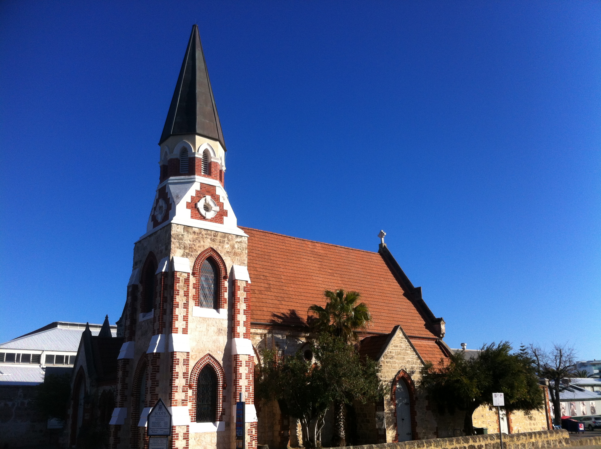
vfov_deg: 40.6
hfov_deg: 52.7
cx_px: 300
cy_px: 224
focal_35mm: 35
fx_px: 607
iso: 80
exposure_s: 1/1371
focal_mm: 3.85
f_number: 2.8
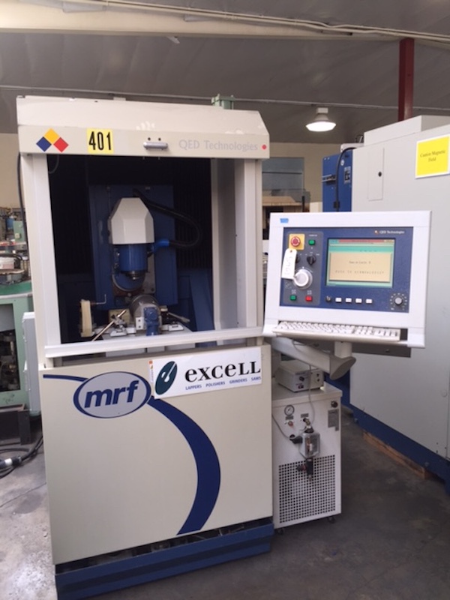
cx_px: 225
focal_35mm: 29
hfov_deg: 48.2
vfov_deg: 61.7
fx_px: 503
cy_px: 300
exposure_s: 1/39
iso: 32
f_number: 2.2
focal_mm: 4.15
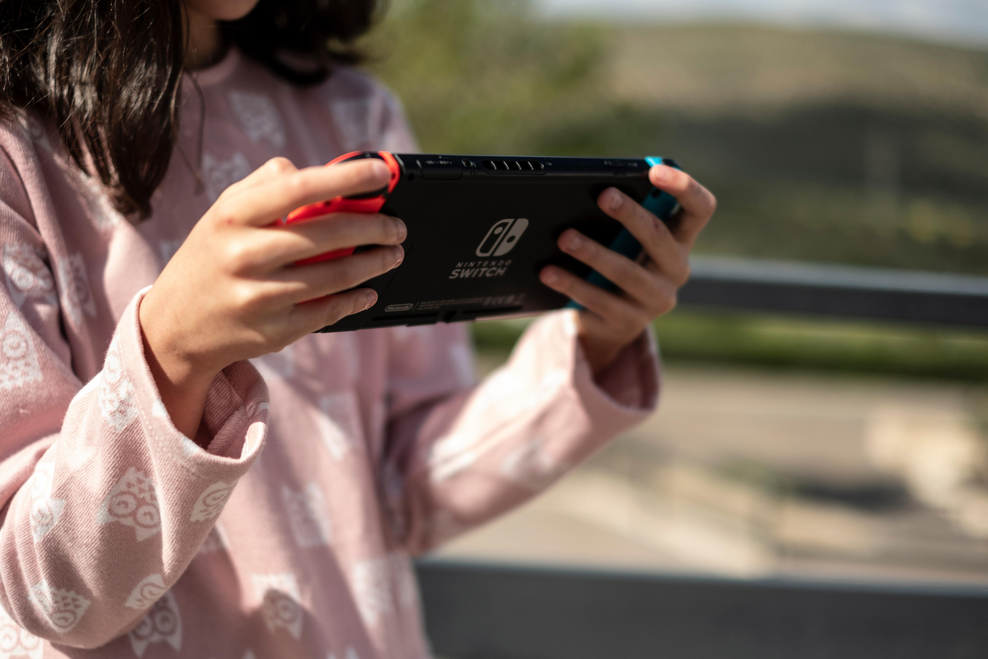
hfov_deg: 37.5
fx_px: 1454
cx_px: 494
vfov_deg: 25.5
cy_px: 330
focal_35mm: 53
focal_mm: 35
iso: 200
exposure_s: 1/8000
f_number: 1.4
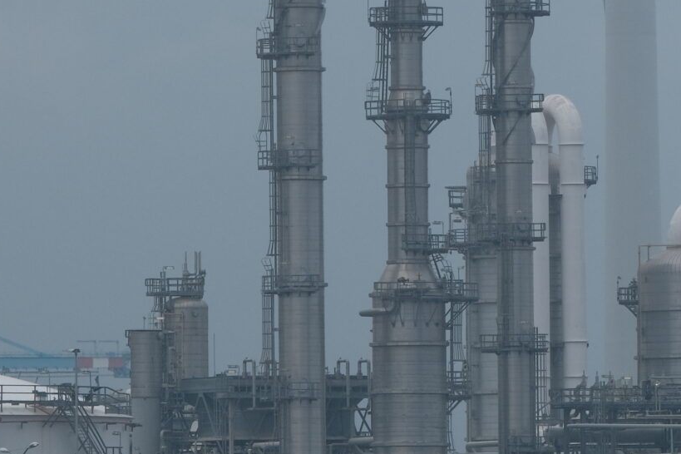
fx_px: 12598
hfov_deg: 3.1
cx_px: 521
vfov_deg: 2.1
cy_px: 38
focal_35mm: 666
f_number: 13
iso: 400
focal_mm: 142.2
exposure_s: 1/500
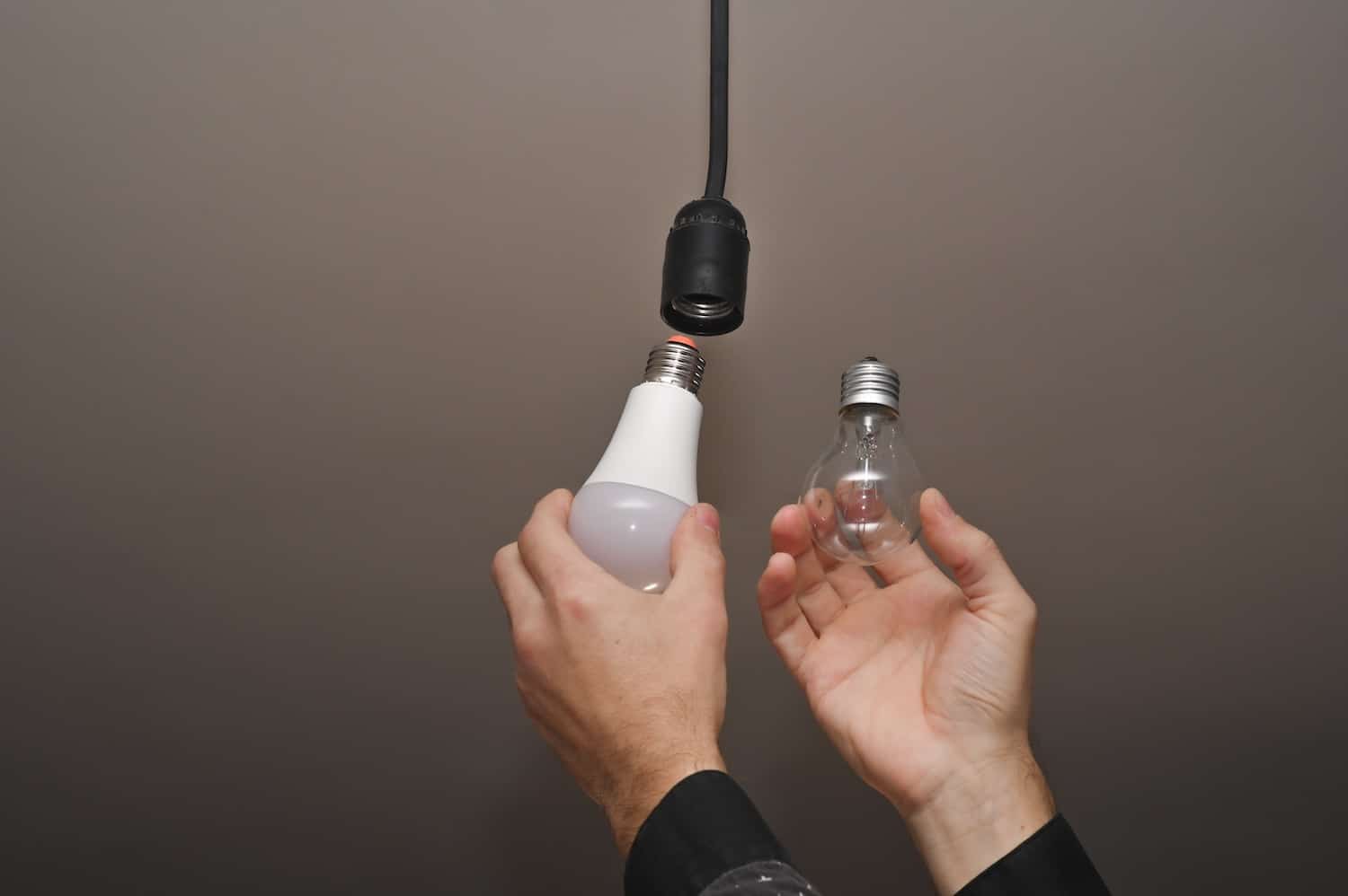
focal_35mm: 85
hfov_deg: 23.9
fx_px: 3181
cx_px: 674
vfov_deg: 16.1
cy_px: 448
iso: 400
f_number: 10
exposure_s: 1/160
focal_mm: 85
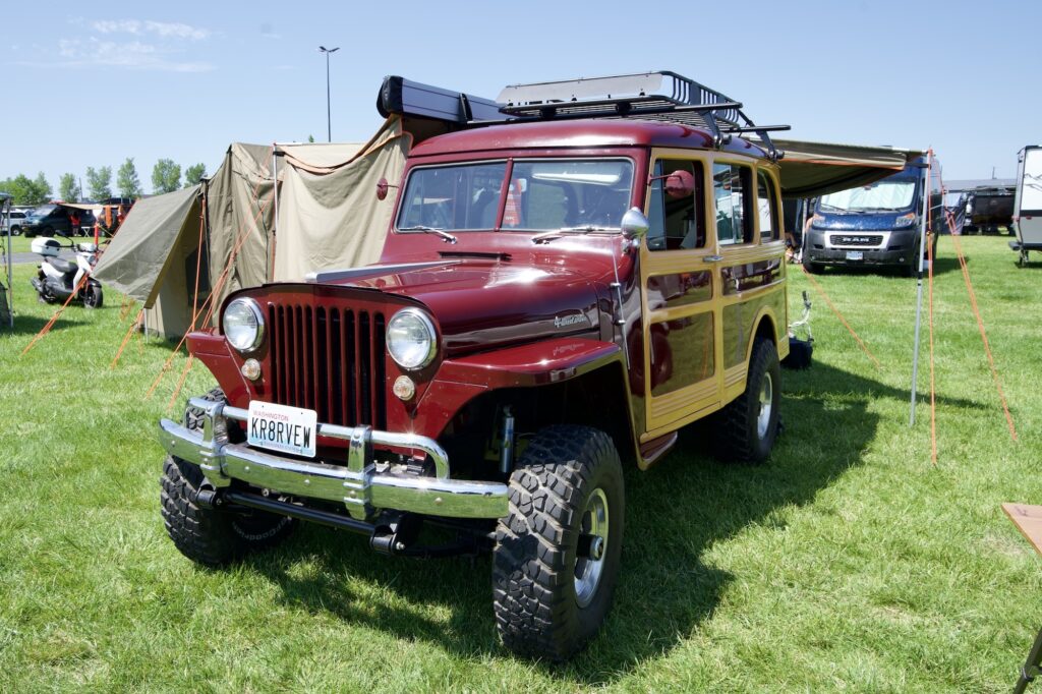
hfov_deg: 71.5
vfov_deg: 51.3
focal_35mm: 25
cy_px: 347
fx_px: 723
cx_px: 521
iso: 100
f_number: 8
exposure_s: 1/125
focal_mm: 25
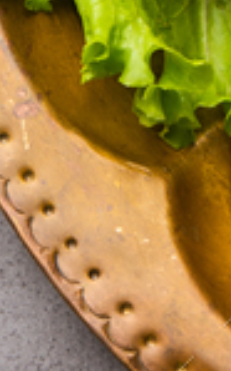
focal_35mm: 364
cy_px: -301
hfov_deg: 3.6
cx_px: 445
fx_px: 3670
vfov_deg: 5.7
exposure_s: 1/125
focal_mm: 60
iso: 100
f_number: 5.6
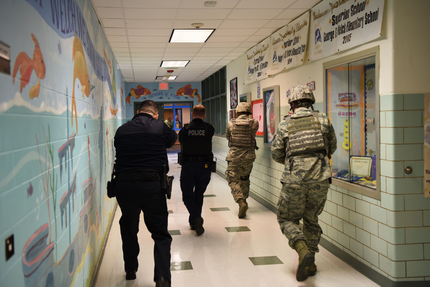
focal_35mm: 44
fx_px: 526
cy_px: 144
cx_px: 215
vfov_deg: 30.5
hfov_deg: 44.5
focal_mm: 44
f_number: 3.5
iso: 800
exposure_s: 1/125
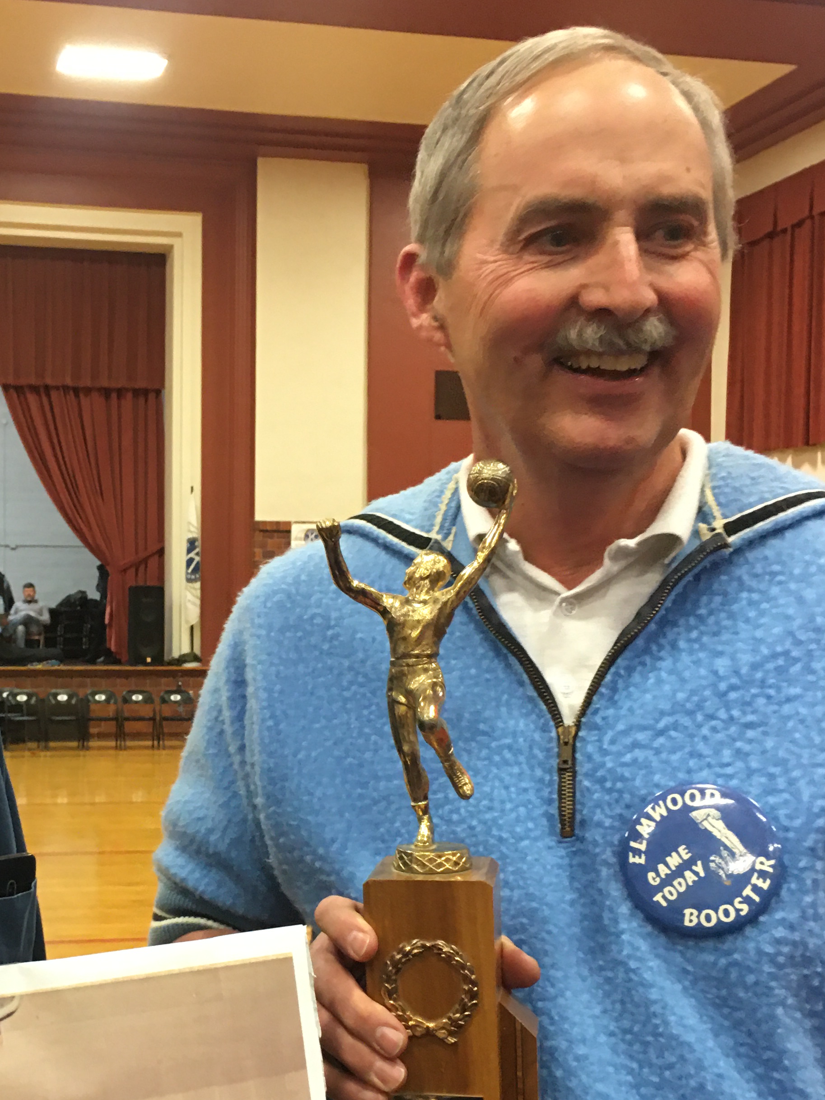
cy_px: 715
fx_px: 1525
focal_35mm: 48
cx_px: 163
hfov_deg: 29.6
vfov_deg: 39.3
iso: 80
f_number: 2.2
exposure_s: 1/15
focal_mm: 4.15
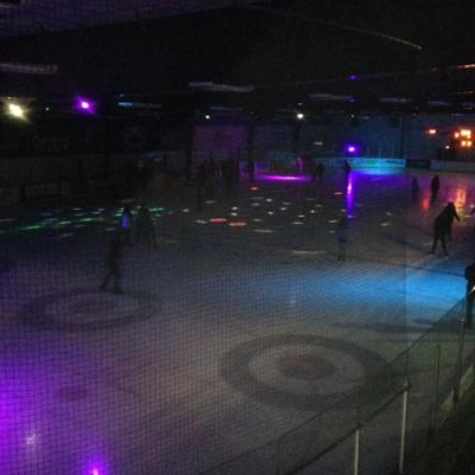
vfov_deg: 41.9
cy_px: 234
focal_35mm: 40
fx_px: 621
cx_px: 252
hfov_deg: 41.8
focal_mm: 4.12
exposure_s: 1/16
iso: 800
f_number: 2.4
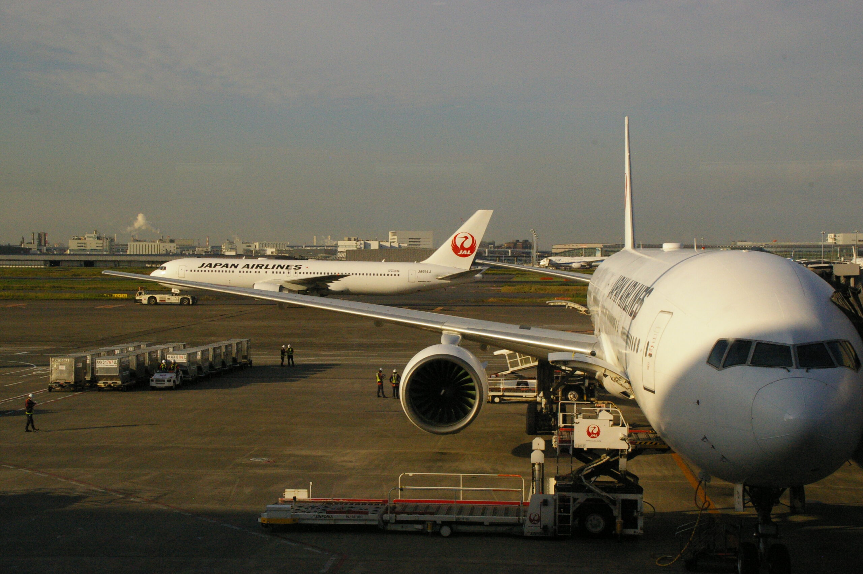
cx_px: 432
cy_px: 287
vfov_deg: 22.6
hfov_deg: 33.4
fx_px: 1437
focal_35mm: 60
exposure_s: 1/500
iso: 1600
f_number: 16
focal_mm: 40
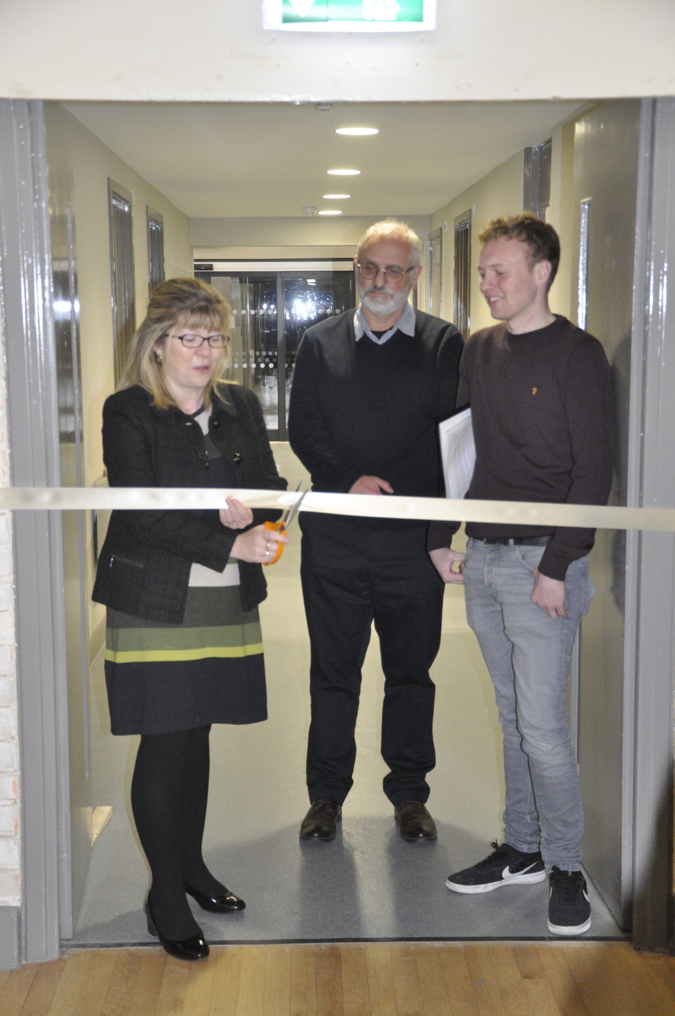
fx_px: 1480
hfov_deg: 25.7
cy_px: 508
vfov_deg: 37.9
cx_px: 338
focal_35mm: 52
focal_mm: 35
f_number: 5
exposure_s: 1/60
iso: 2000
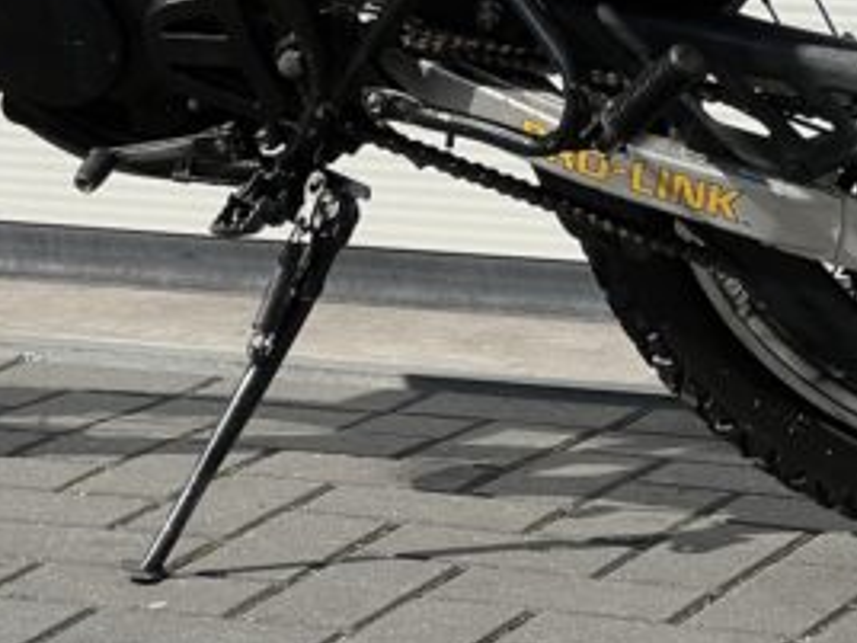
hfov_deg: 9.0
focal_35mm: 221
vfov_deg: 6.7
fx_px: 5471
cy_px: -237
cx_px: 320
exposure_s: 1/1233
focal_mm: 9
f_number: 2.8
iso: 32
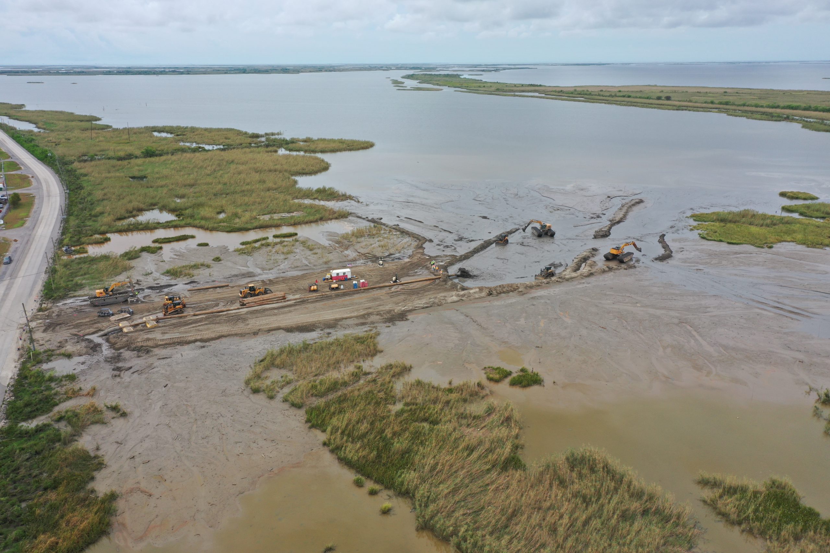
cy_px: 276
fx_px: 646
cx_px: 415
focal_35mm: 28
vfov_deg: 46.4
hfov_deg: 65.5
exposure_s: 1/400
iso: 100
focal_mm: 10.26
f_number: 5.6
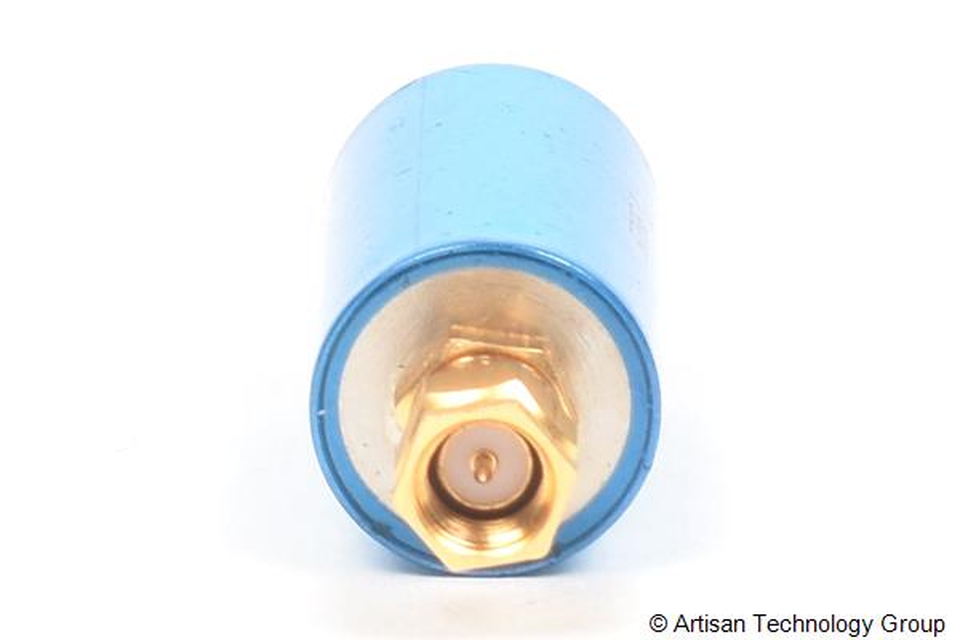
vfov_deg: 17.5
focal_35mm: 78
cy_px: 320
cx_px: 480
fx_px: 2080
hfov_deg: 26.0
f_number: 11
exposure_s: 1/200
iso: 200
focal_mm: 52
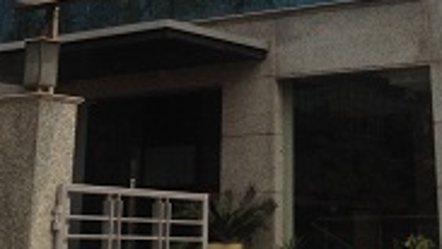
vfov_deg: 10.1
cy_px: -294
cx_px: 263
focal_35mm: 109
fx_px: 1278
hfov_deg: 19.6
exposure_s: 1/1151
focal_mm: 4.28
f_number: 2.4
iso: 50
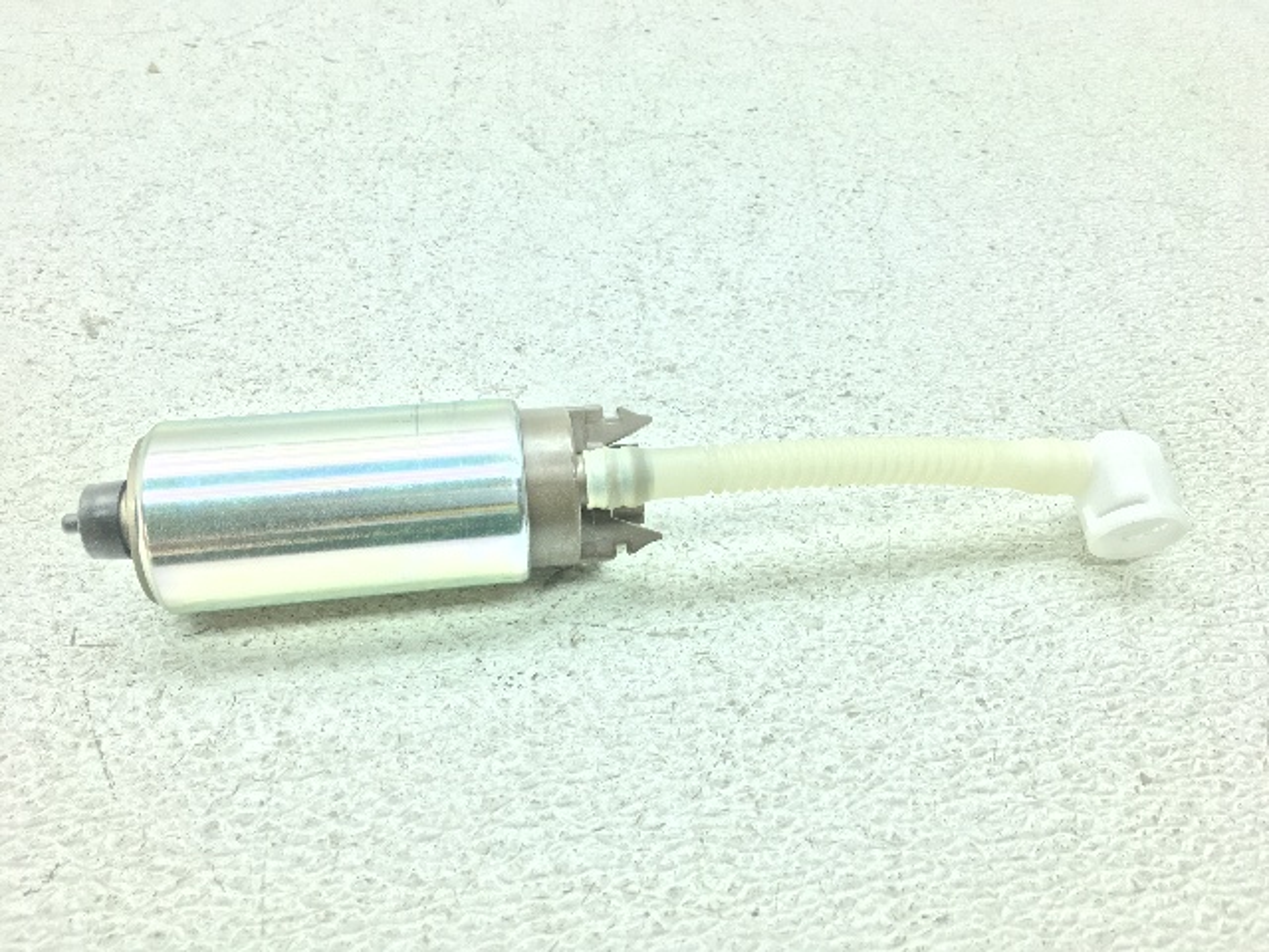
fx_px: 1063
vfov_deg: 48.2
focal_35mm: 29
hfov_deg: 61.7
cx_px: 634
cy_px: 476
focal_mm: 4.15
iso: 25
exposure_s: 1/142
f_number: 2.2
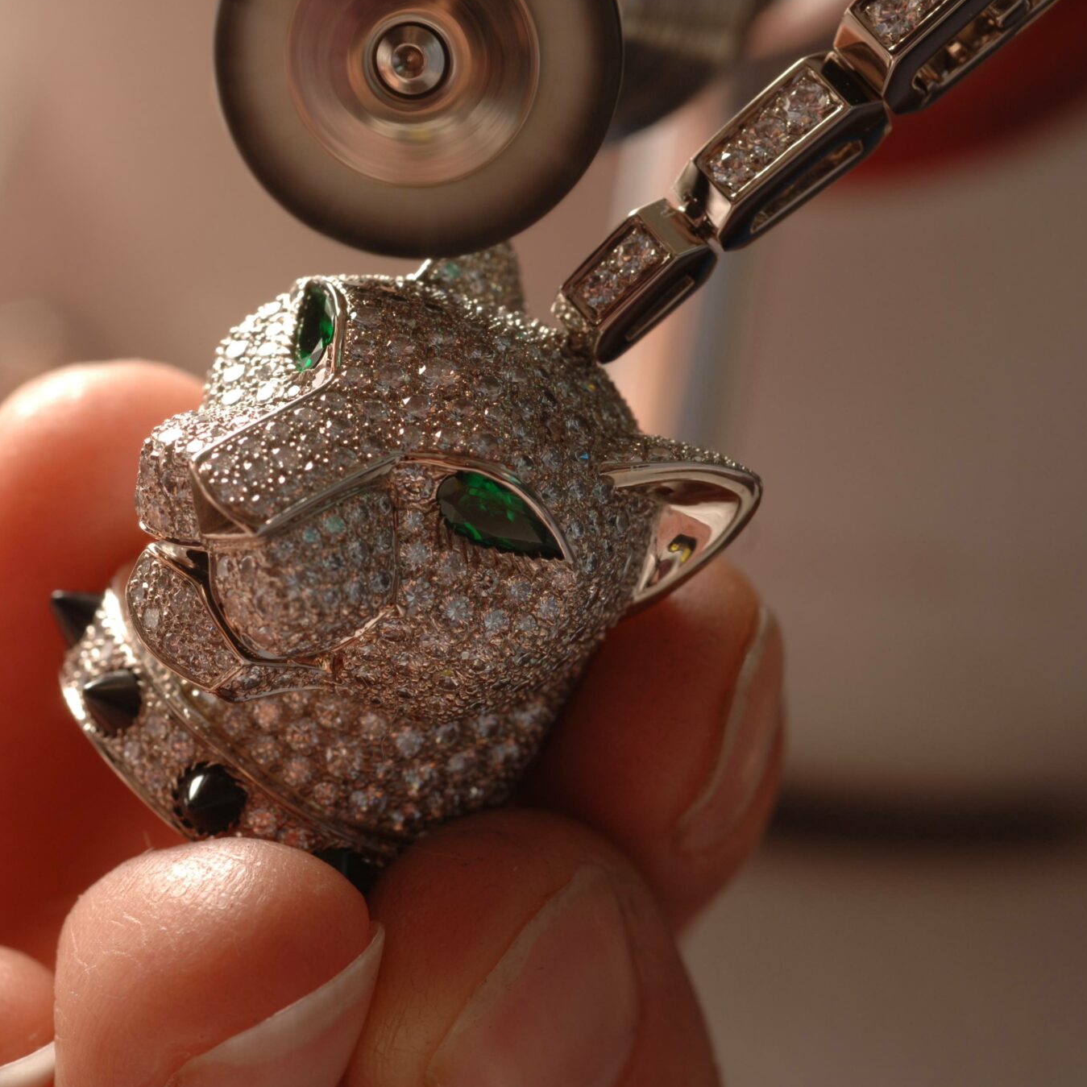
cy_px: 543
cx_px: 334
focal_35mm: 116
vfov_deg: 15.0
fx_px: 4121
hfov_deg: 15.0
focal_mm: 60
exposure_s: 1/80
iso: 100
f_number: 11
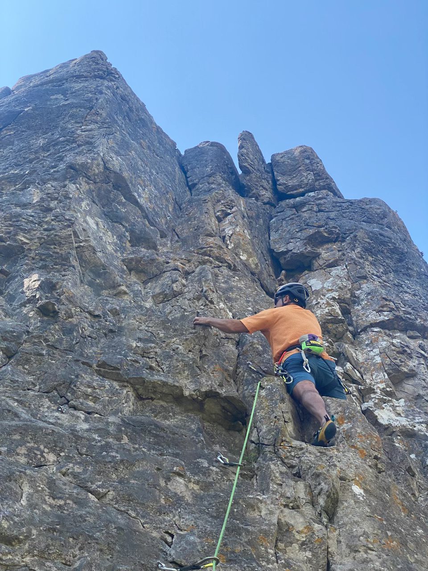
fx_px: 857
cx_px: 214
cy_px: 286
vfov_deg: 36.8
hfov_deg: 28.0
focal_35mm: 52
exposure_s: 1/1043
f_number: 2
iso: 20
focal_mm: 6
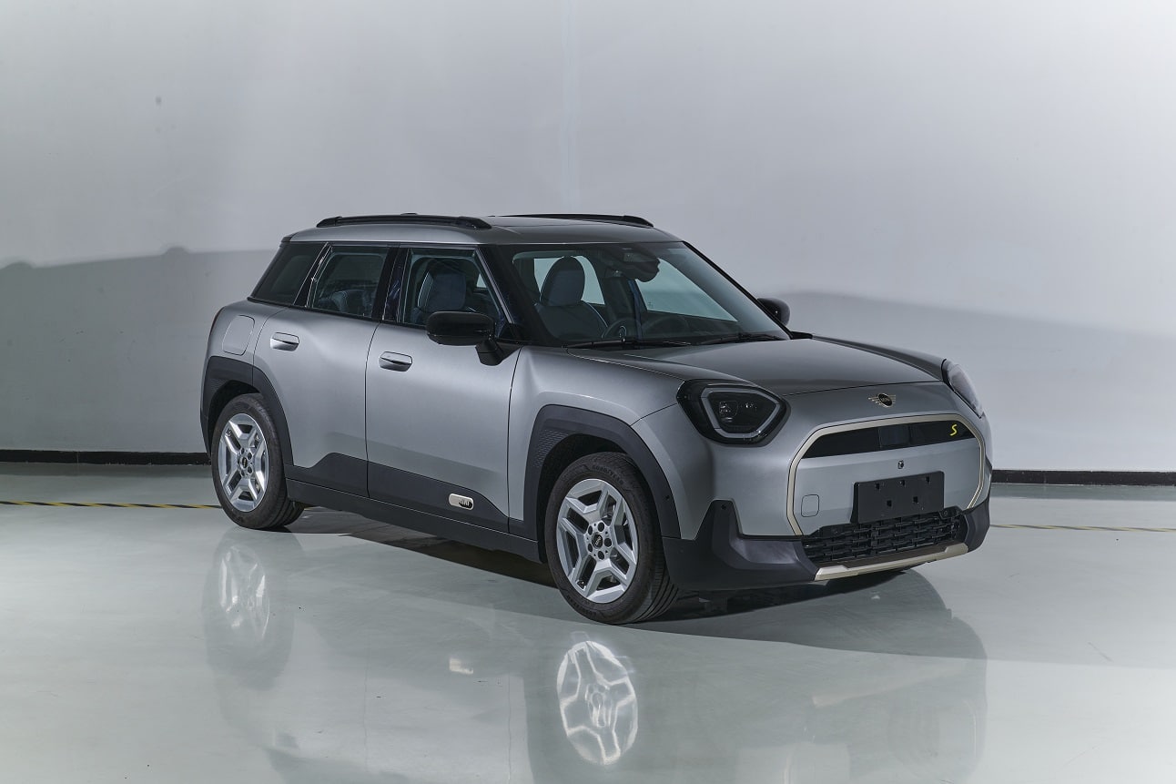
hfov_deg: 34.5
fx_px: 1894
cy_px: 392
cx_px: 588
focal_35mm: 58
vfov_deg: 23.4
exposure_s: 13
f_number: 14
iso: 64
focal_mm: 58
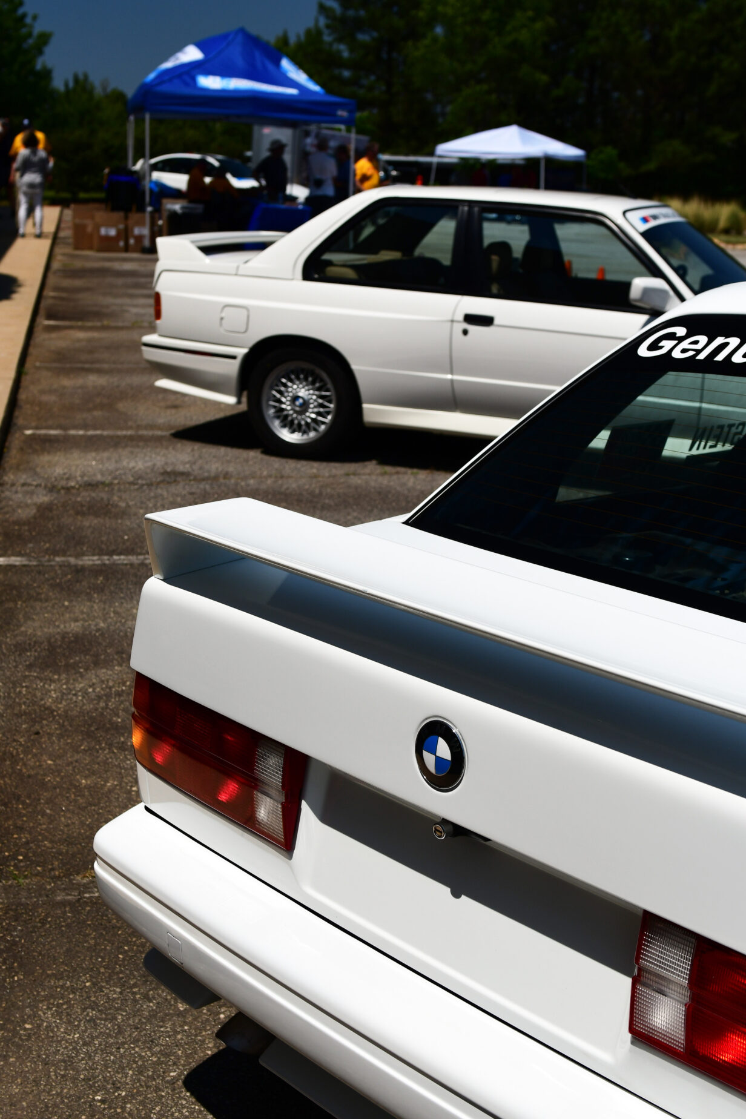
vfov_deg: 38.9
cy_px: 560
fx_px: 1585
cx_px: 373
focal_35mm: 51
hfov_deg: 26.5
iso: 200
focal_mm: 34
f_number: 5
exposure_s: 1/1600
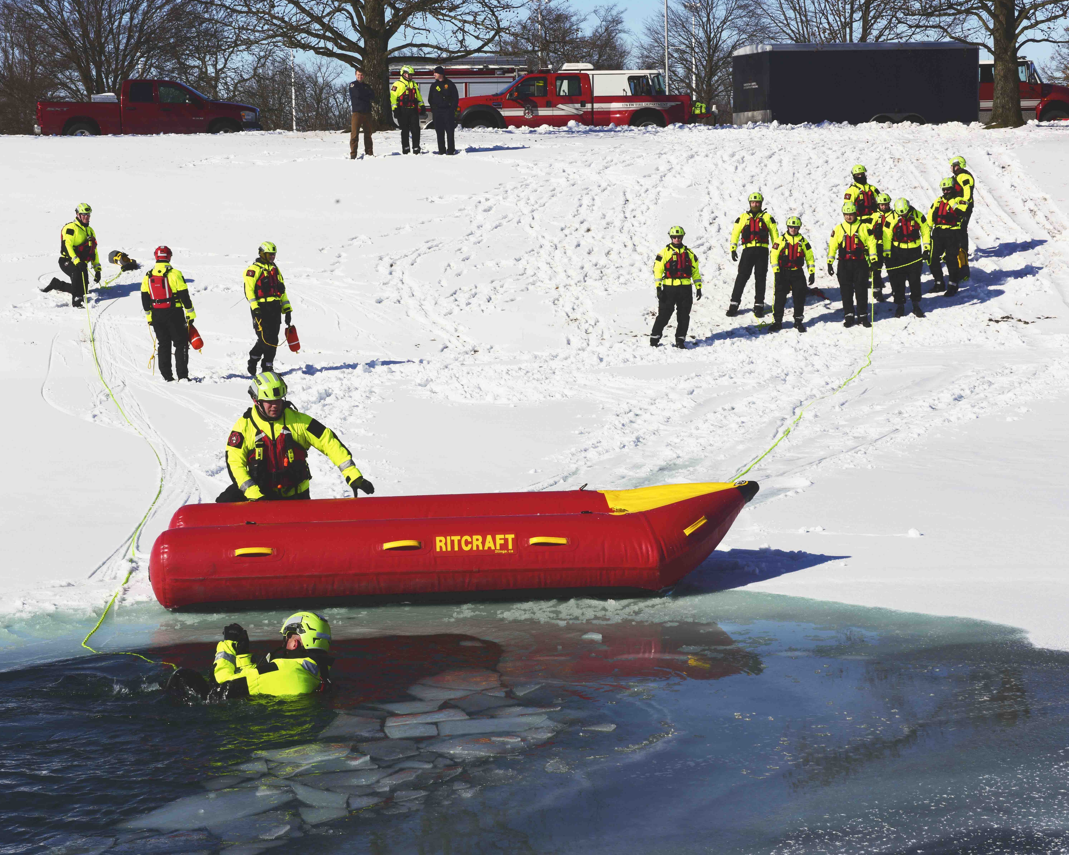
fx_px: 2500
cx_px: 472
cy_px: 427
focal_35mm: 79
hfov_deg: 24.1
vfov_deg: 19.4
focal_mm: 70
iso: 64
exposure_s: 1/160
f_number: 18
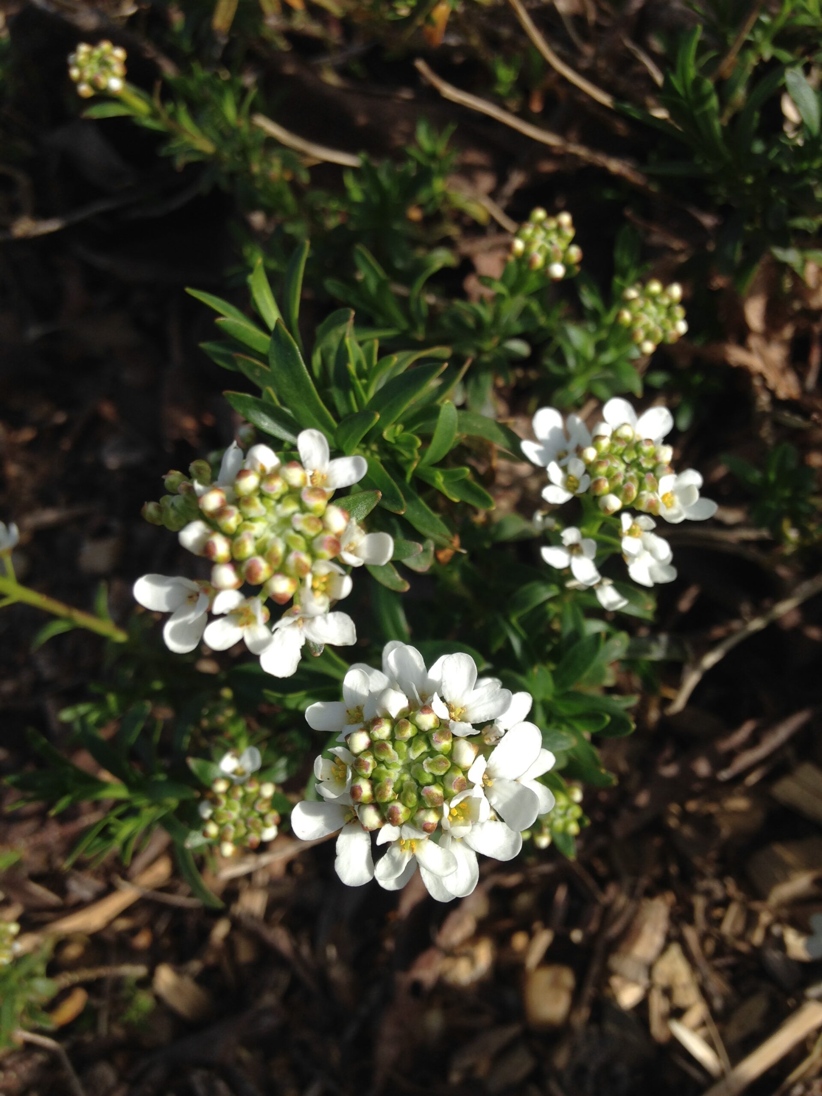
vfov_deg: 55.4
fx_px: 1045
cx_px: 411
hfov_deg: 42.9
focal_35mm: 33
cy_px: 548
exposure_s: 1/1085
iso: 50
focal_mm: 4.12
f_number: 2.4
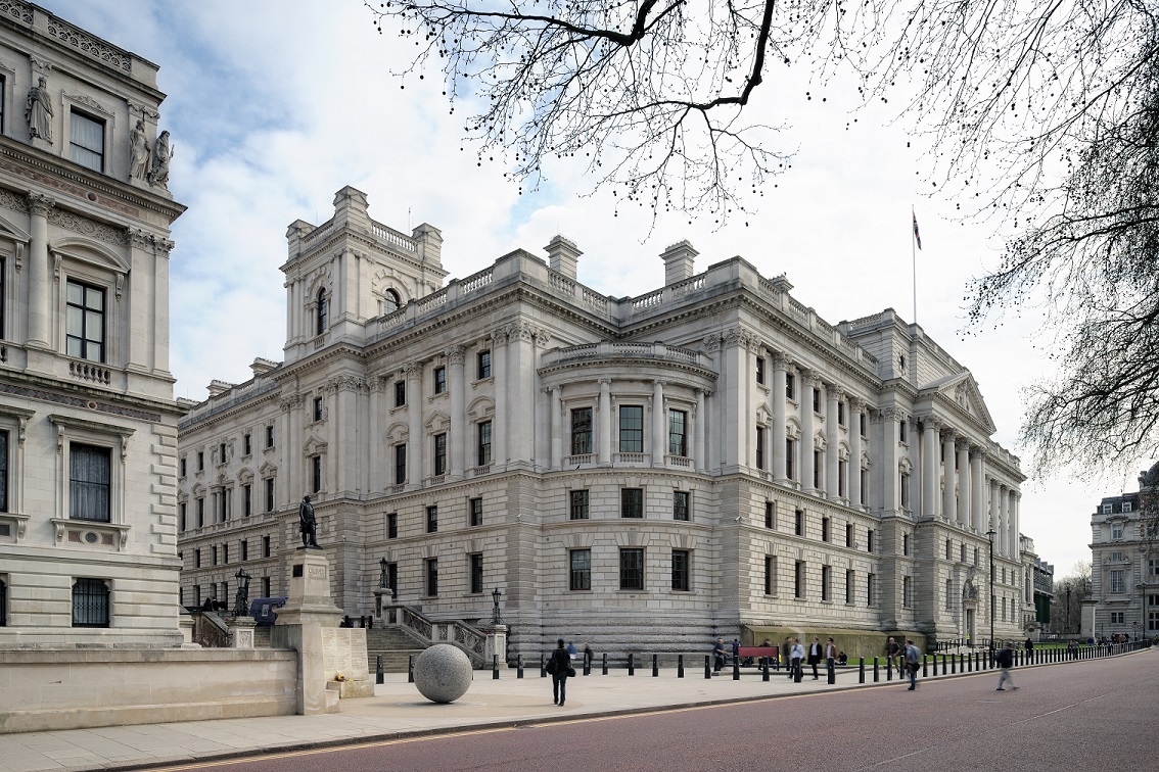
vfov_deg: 53.1
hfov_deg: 73.7
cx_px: 580
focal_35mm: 24
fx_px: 773
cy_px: 386
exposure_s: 1/8
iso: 100
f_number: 9
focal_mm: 24
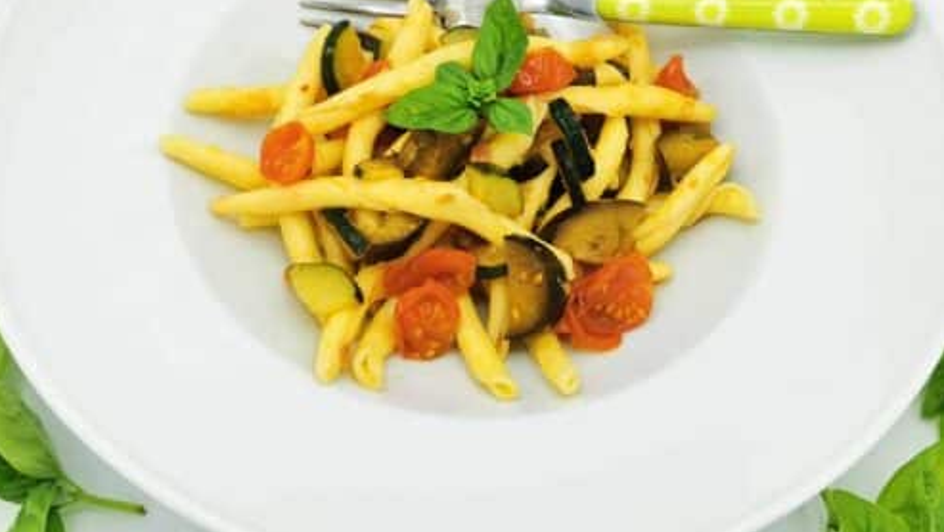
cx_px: 469
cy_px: 187
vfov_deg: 22.6
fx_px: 1327
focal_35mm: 53
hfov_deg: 39.1
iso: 50
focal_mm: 5.56
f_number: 1.6
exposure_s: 1/1116
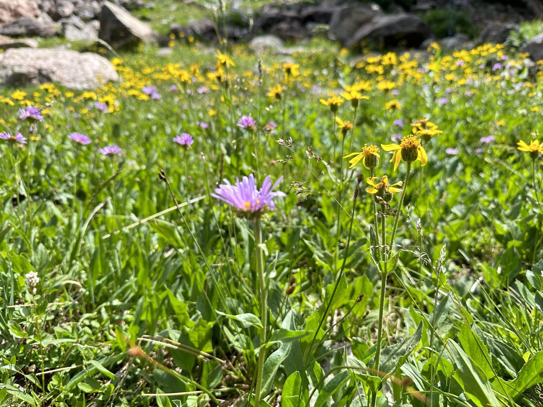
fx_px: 376
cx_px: 272
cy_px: 204
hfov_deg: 71.6
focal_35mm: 24
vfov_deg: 56.8
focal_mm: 6.86
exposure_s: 1/1845
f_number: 1.78
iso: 80
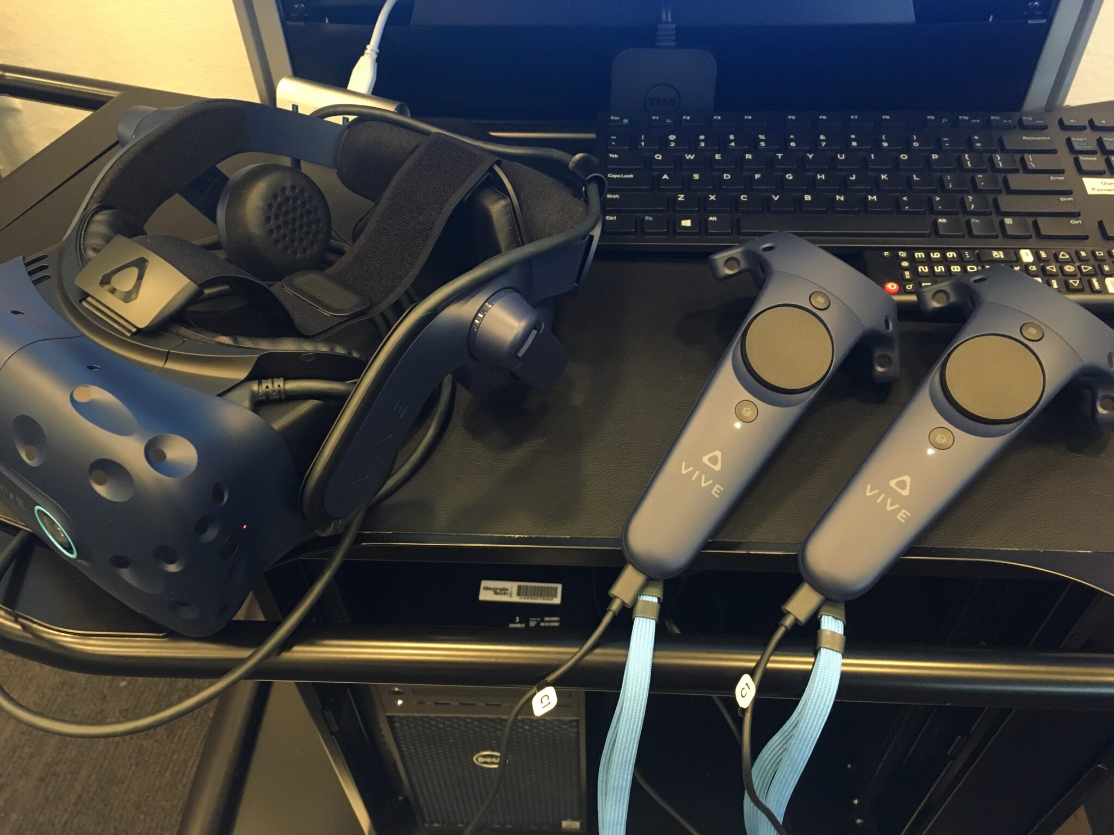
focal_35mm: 29
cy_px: 418
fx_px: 933
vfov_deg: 48.2
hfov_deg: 61.7
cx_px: 557
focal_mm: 4.15
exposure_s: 1/17
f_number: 2.2
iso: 200
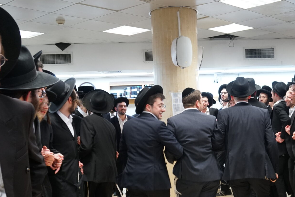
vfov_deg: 26.8
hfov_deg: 38.9
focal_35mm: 50
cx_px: 210
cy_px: 131
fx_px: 410
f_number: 3.5
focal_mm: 16
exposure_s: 1/90
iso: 1000
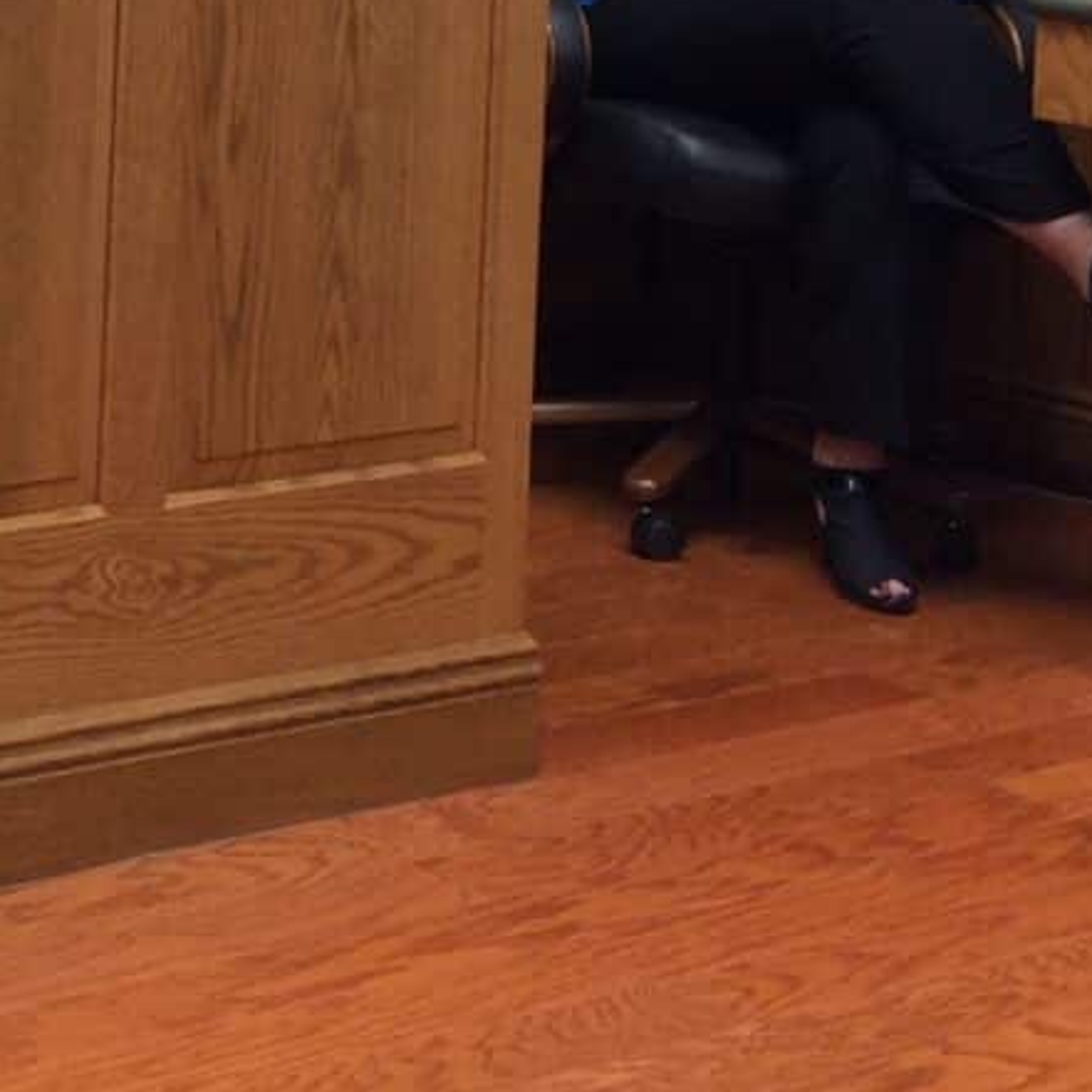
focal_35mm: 119
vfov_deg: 13.9
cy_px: -451
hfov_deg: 13.7
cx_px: -557
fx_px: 4247
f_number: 2.2
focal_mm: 4.15
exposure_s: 1/30
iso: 64
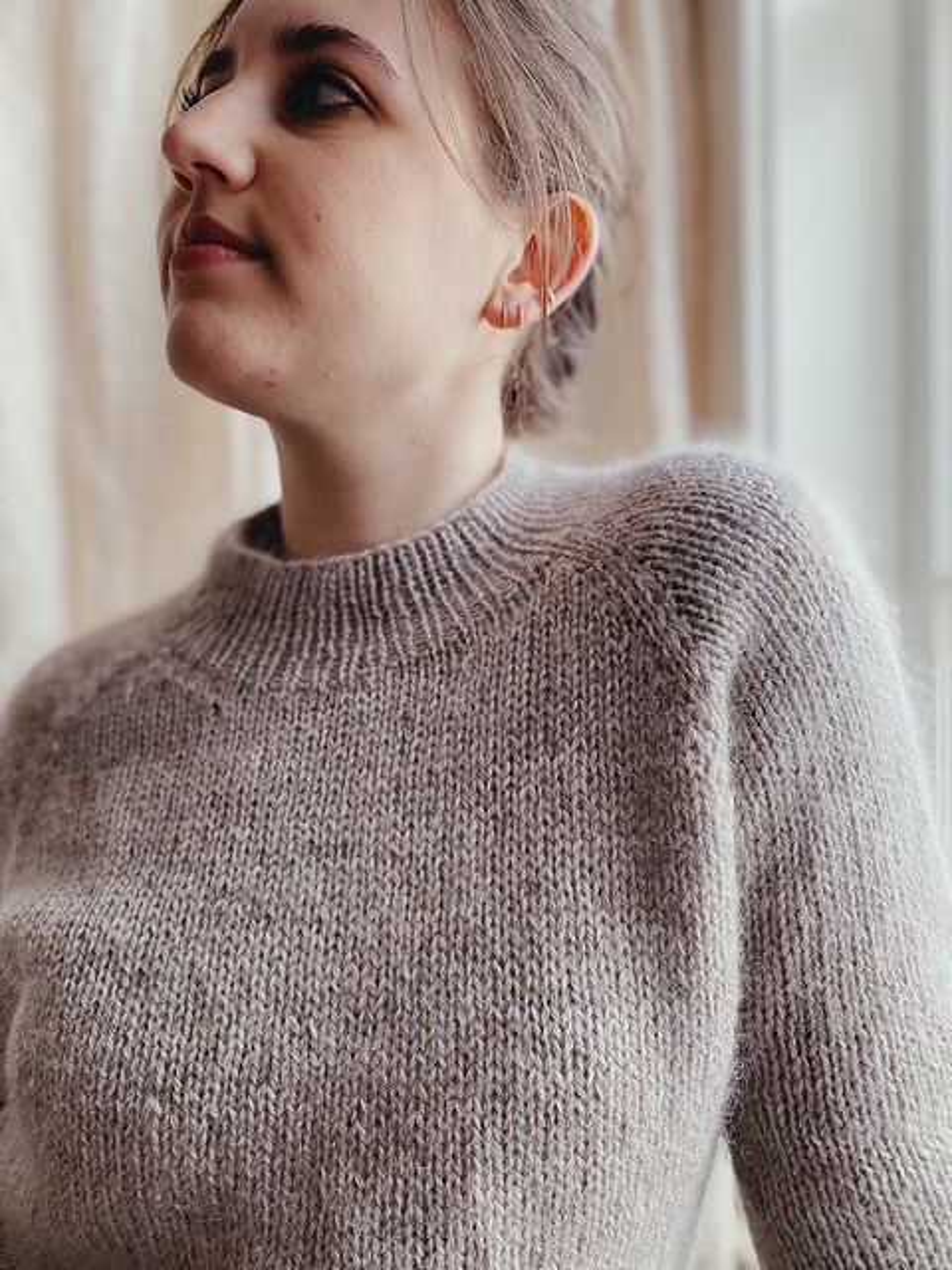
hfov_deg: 53.1
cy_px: 635
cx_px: 476
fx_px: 953
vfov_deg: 67.3
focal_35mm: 26
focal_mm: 4.25
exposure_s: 1/121
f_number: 1.8
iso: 64
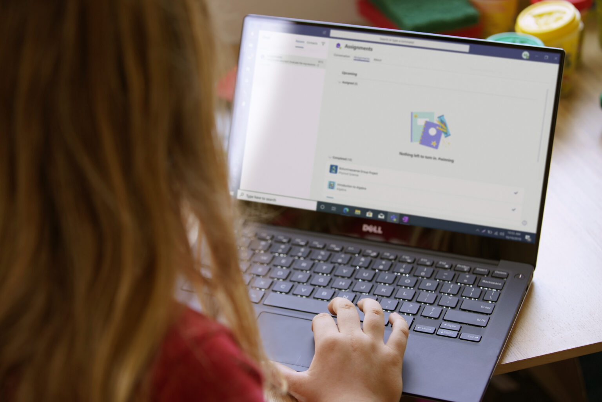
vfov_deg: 19.5
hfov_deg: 28.8
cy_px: 201
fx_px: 1171
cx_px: 301
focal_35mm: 70
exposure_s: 1/160
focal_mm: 70
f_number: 4
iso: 1000
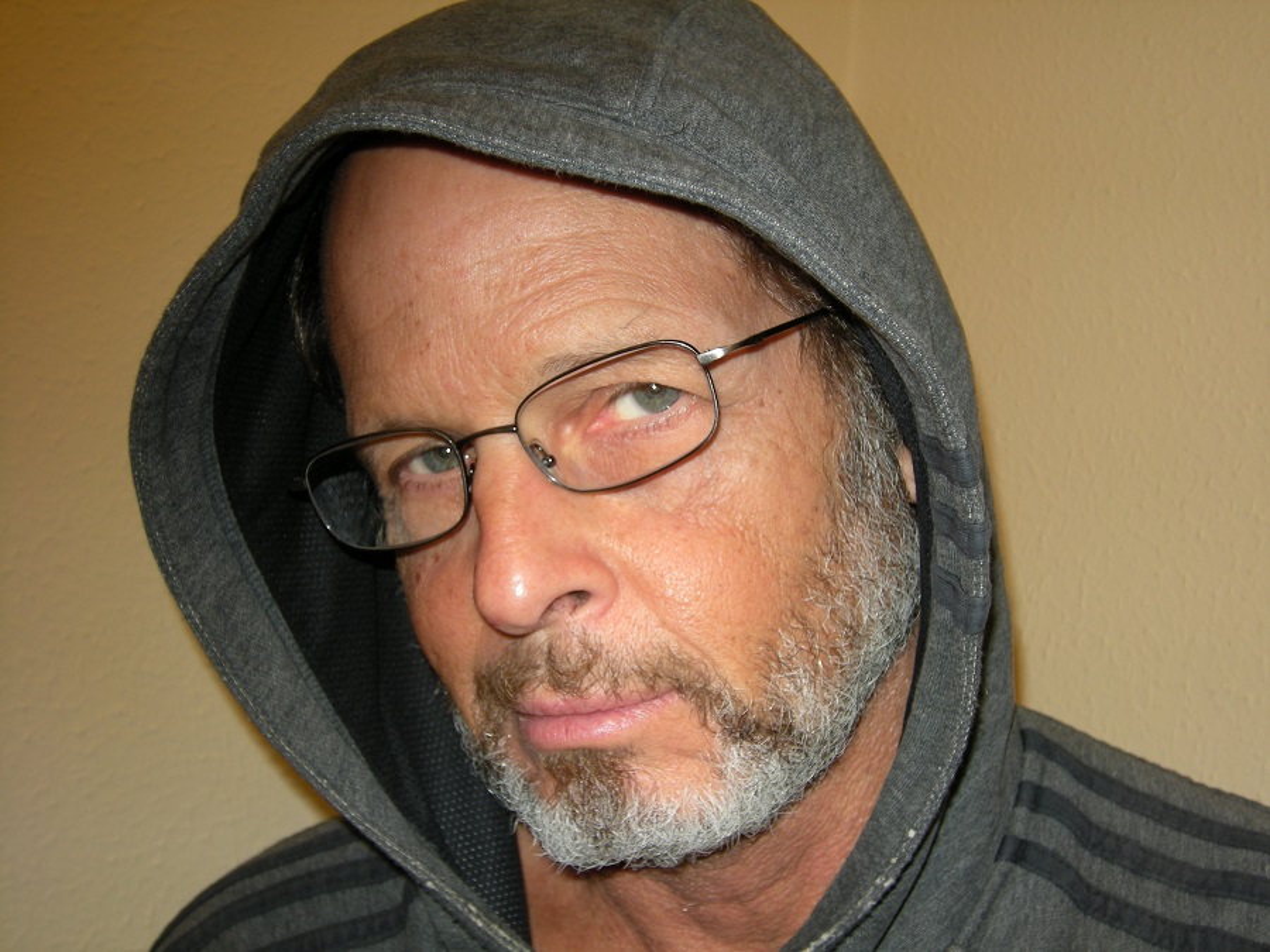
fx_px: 1651
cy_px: 476
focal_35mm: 45
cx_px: 635
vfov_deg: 32.2
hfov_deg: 42.1
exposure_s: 1/30
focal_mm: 7.5
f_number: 3.5
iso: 64
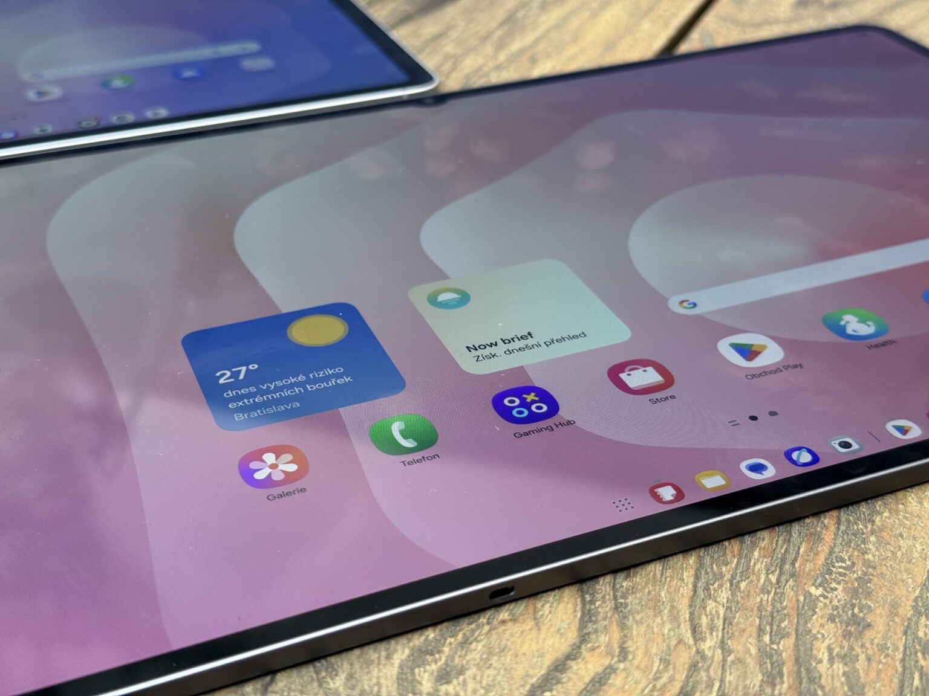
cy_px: 348
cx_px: 464
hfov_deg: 39.7
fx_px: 1288
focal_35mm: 48
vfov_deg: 30.3
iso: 80
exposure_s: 1/244
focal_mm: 6.76
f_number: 1.78
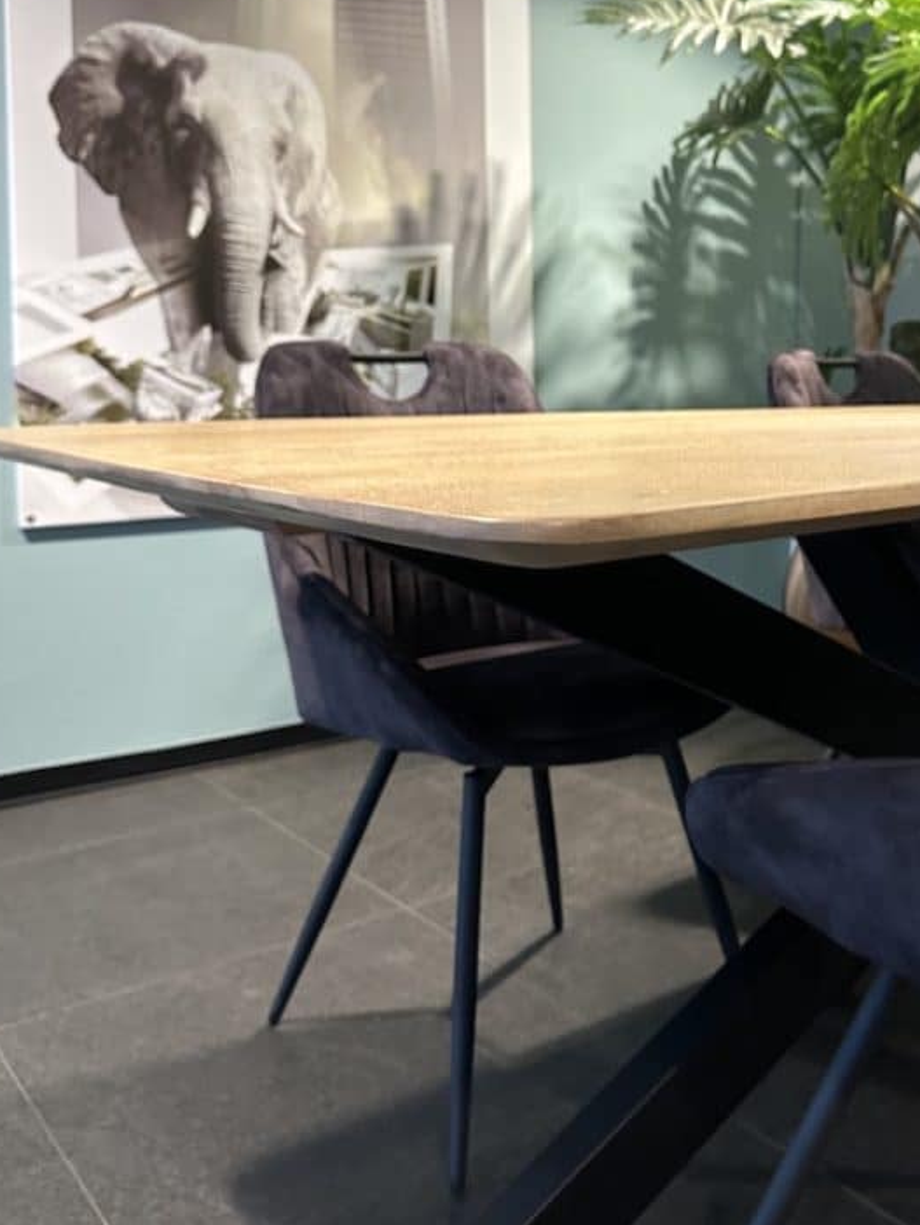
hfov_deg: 40.2
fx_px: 1240
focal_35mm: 35
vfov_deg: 52.0
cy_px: 448
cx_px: 618
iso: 640
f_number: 1.78
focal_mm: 6.86
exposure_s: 1/50
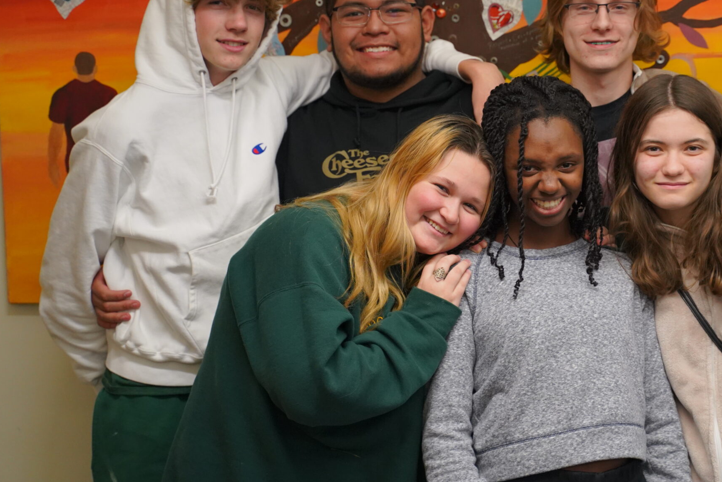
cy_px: 209
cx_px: 470
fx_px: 1905
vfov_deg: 14.4
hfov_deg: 21.4
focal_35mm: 95
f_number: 2.8
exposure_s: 1/320
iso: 4000
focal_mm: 64
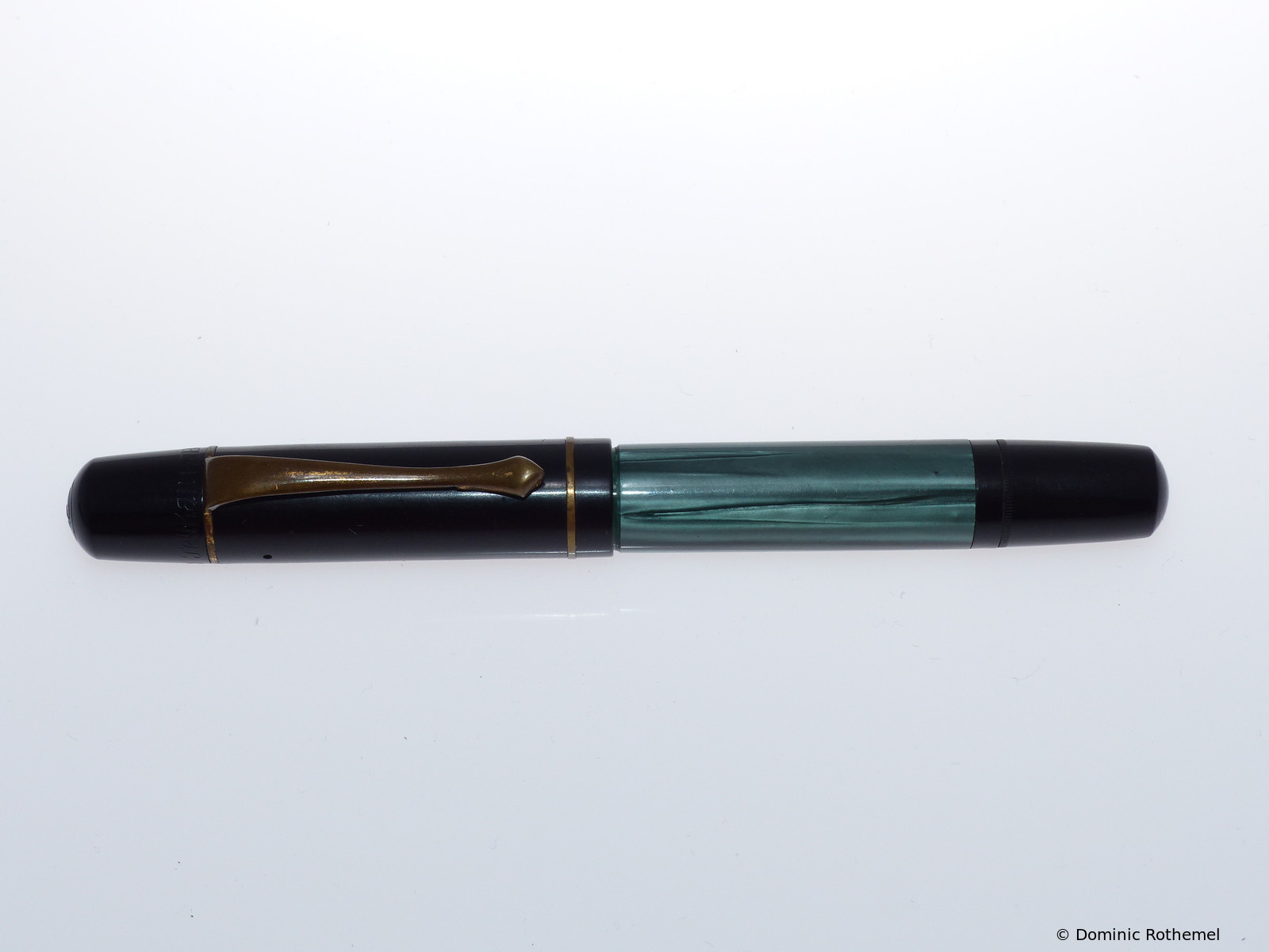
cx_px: 634
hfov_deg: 25.0
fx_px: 2859
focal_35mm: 78
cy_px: 476
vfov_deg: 18.9
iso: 100
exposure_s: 1/160
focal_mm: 14
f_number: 5.6
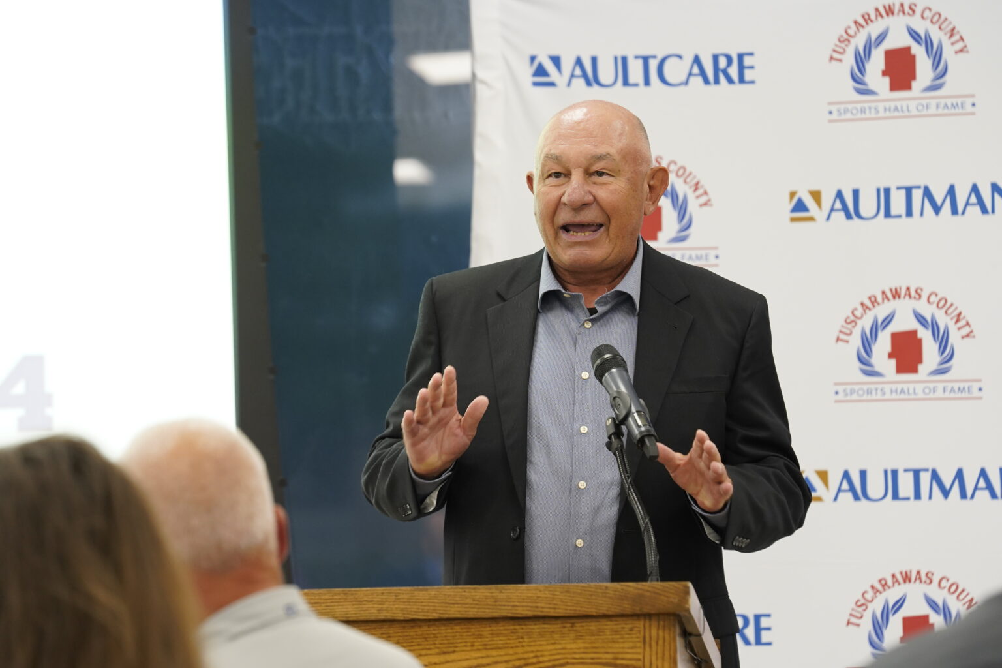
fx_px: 5511
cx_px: 501
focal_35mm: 198
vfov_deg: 6.9
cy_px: 334
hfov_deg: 10.4
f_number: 5.6
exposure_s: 1/125
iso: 2000
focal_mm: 198
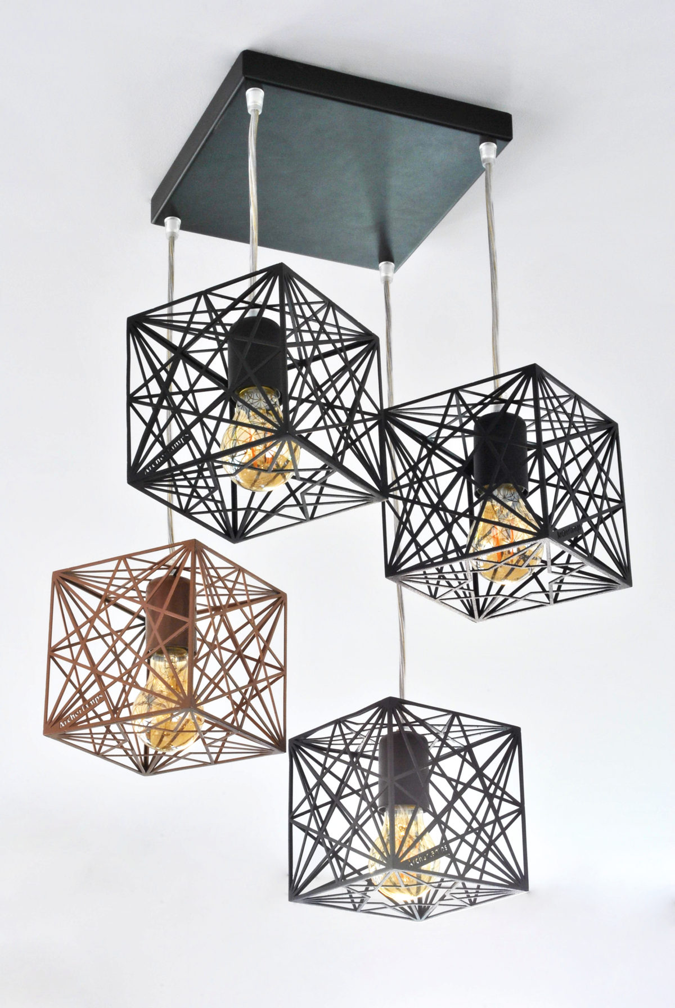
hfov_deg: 19.0
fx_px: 2019
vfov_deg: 28.0
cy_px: 504
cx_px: 338
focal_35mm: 72
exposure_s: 15
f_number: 29
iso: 110
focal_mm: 48
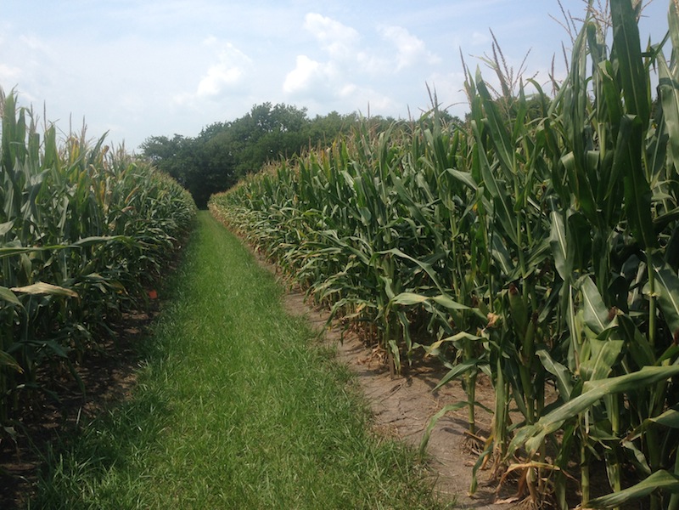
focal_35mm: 33
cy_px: 255
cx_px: 340
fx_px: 647
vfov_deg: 42.9
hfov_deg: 55.4
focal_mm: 4.12
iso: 50
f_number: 2.4
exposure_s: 1/1355
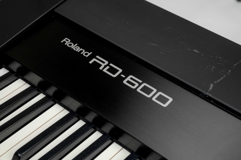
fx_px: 468
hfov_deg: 28.9
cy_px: 80
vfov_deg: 19.4
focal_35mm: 70
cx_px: 120
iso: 800
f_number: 8
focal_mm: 70
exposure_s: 1/100
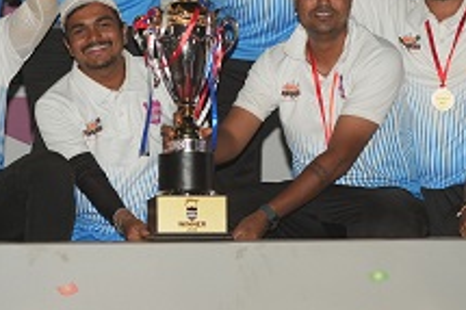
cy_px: 121
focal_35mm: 163
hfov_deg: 12.6
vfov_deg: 8.4
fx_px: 2108
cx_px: 282
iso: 500
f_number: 4
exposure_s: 1/125
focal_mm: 50
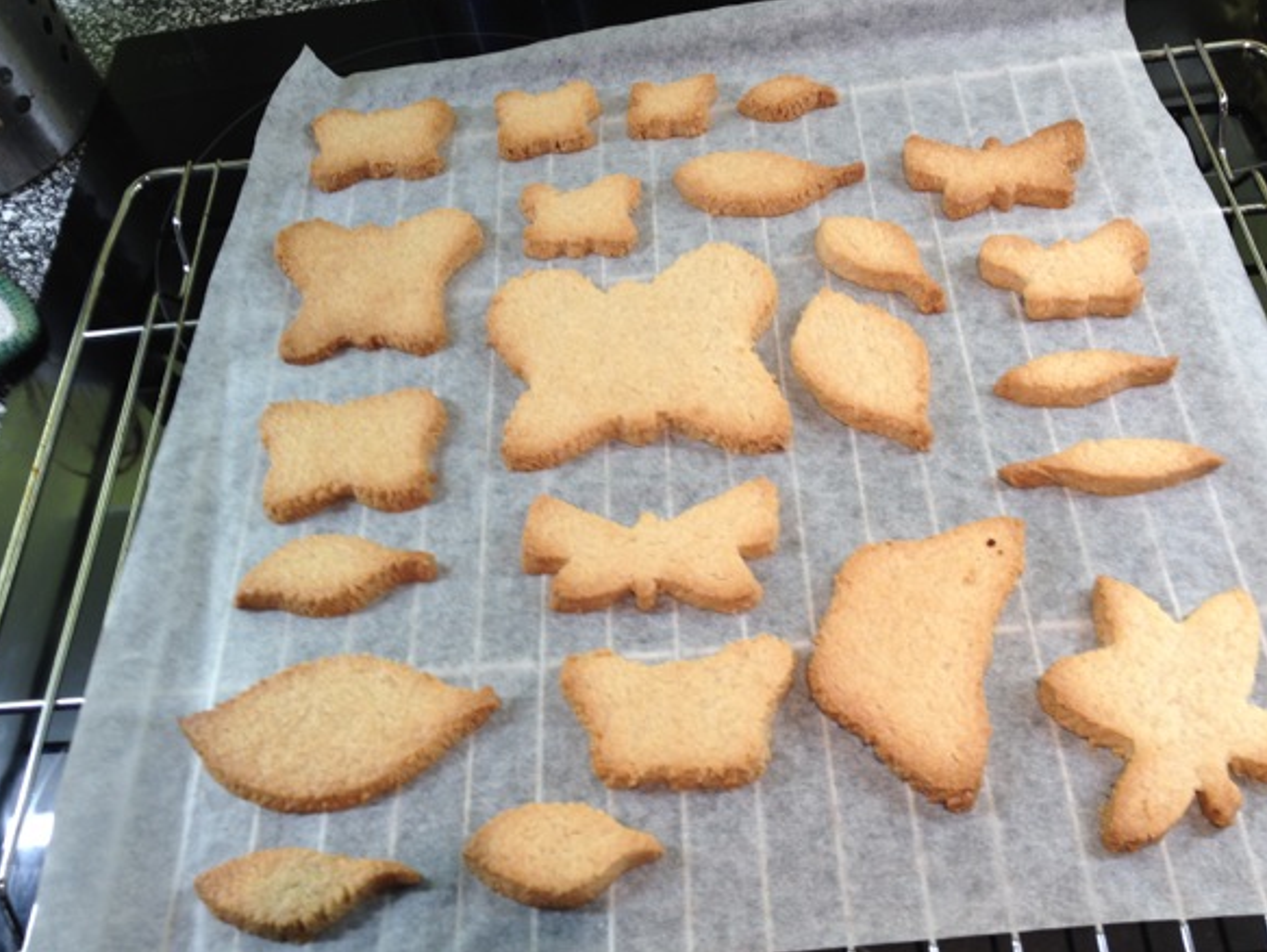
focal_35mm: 36
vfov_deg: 39.7
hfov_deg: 51.3
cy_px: 472
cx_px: 637
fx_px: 1318
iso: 50
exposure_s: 1/20
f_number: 2.4
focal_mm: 4.28
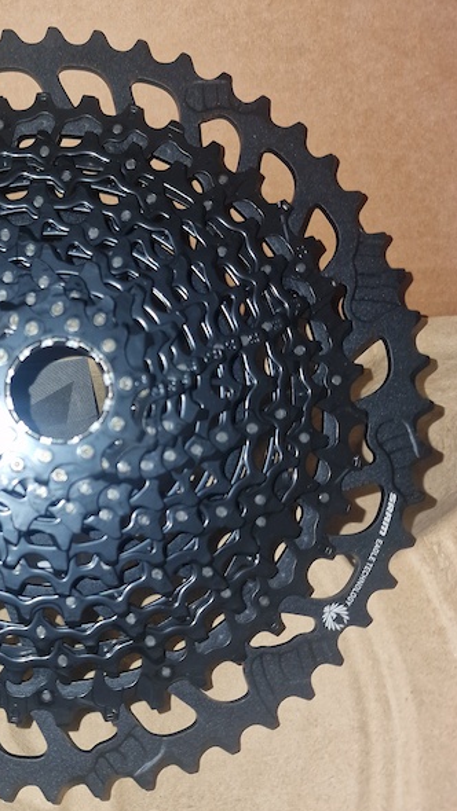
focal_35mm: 34
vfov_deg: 58.0
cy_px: 412
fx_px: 732
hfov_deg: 33.0
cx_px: 50
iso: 320
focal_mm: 6.4
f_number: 1.8
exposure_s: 1/100
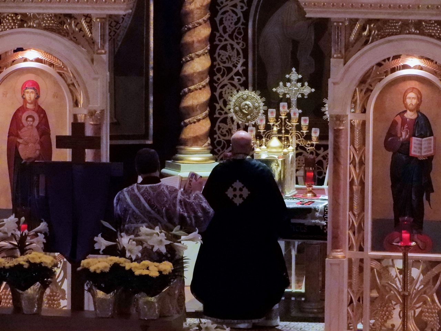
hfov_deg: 7.3
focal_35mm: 270
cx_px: 220
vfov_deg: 5.5
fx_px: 3440
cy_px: 166
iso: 1600
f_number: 5.5
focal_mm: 48.4
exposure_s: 1/30
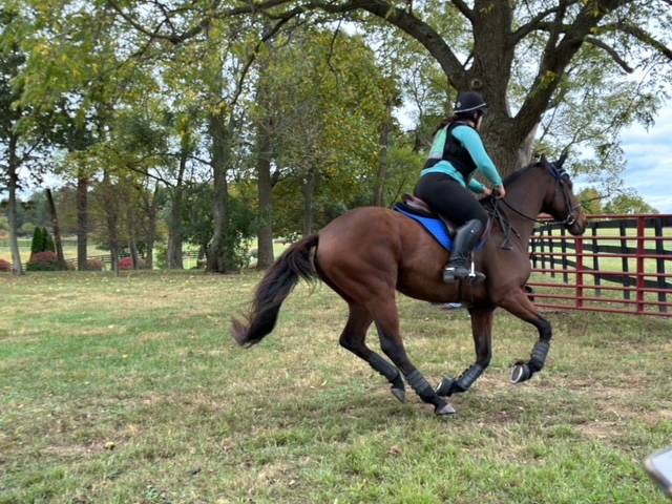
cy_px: 252
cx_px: 336
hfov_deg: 39.7
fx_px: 932
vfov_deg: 30.3
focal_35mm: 48
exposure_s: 1/1133
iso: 80
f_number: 1.78
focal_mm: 6.86
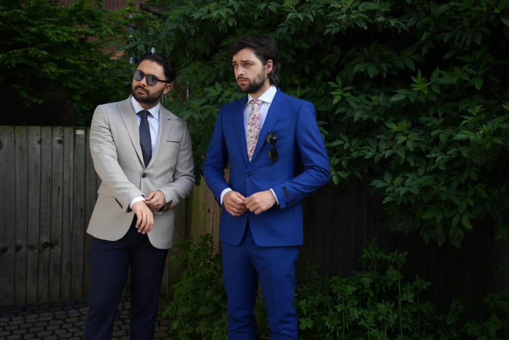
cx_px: 254
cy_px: 170
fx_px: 806
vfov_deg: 23.8
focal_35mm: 57
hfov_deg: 35.0
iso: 125
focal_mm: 57
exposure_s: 1/250
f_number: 4
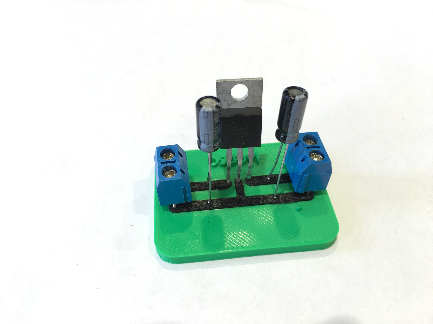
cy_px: 162
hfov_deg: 61.7
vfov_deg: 48.2
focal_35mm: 29
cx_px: 216
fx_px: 363
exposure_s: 1/30
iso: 40
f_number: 2.2
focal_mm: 4.15
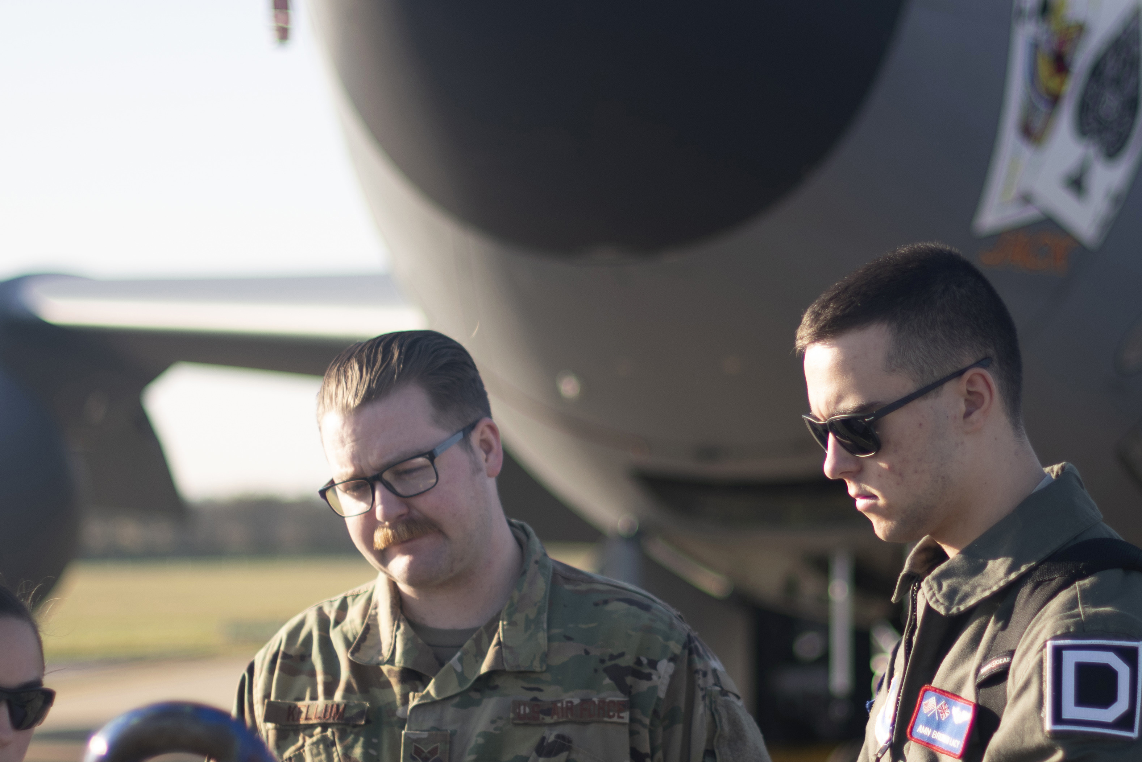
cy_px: 415
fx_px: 4155
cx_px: 669
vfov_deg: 10.5
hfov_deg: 15.6
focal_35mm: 131
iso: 64
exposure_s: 1/2000
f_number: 1.4
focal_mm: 50
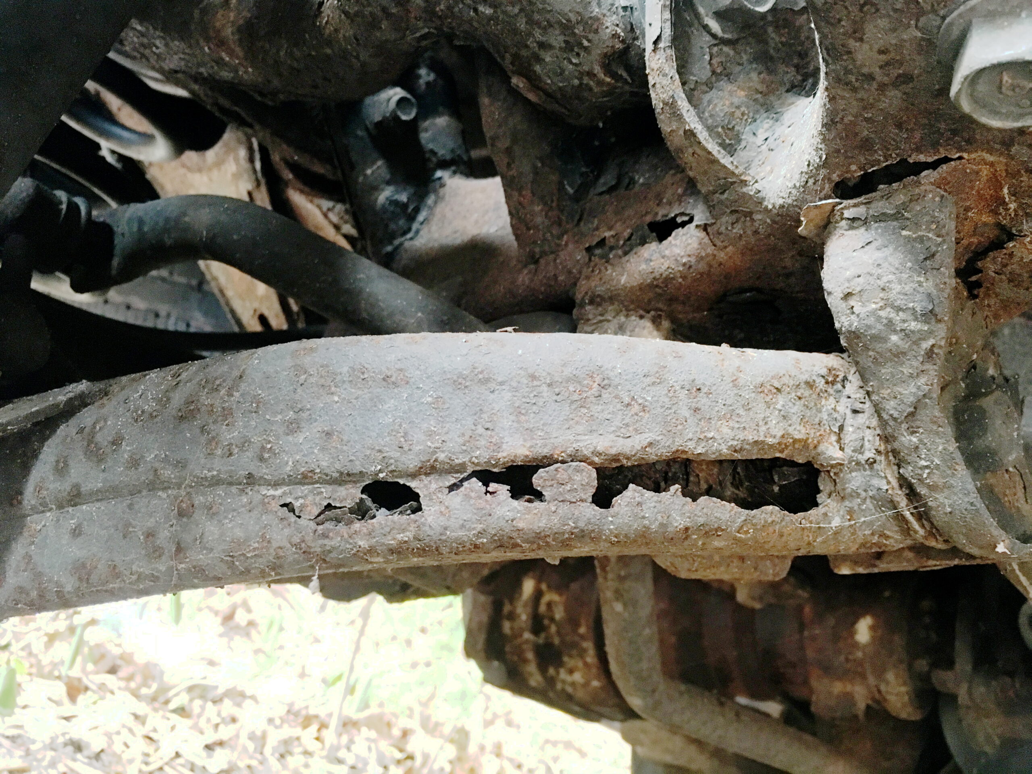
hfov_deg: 61.7
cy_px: 387
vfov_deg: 48.2
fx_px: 865
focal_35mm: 29
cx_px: 516
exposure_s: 1/24
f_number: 2.2
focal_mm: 4.15
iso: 200
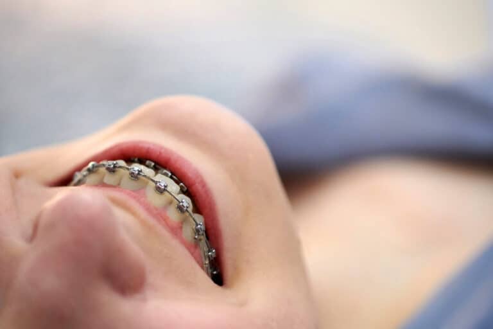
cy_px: 164
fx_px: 1438
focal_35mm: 105
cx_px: 246
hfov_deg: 19.5
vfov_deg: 13.0
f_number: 3.3
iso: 800
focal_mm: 105
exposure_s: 1/125
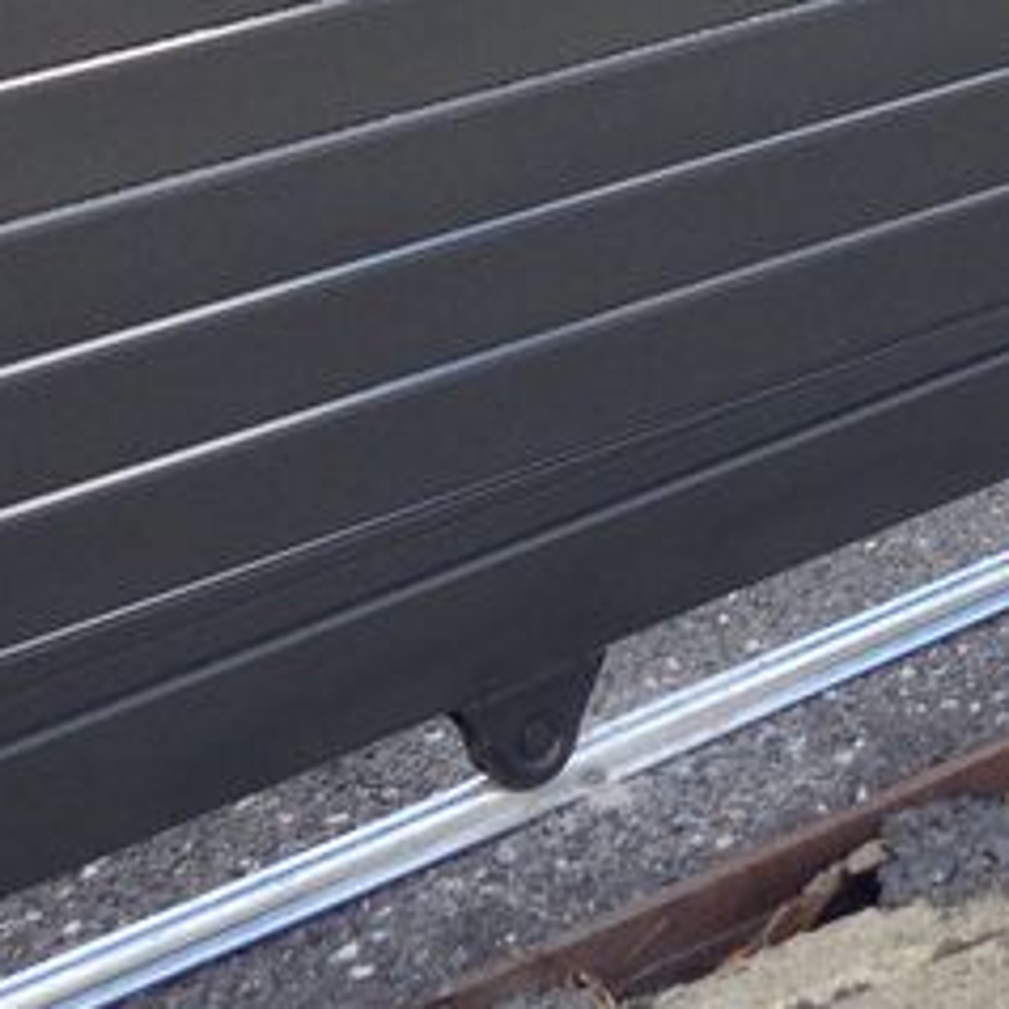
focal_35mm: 135
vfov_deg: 12.2
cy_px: -562
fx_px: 4452
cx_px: 1162
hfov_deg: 12.7
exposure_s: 1/194
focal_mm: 4.12
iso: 50
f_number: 2.4
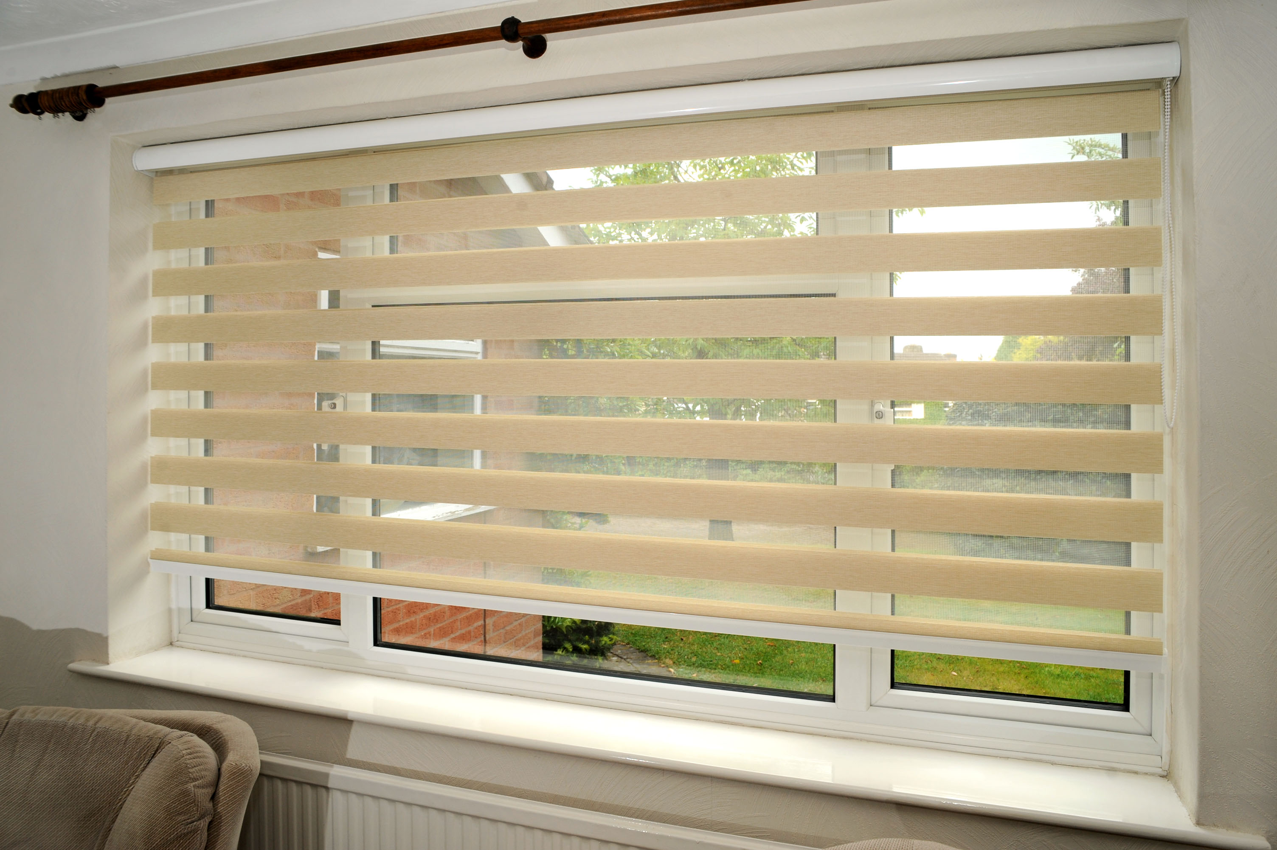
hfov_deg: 73.8
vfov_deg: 53.1
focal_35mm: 24
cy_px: 425
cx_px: 638
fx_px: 851
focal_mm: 24
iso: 400
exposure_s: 1/160
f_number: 5.6
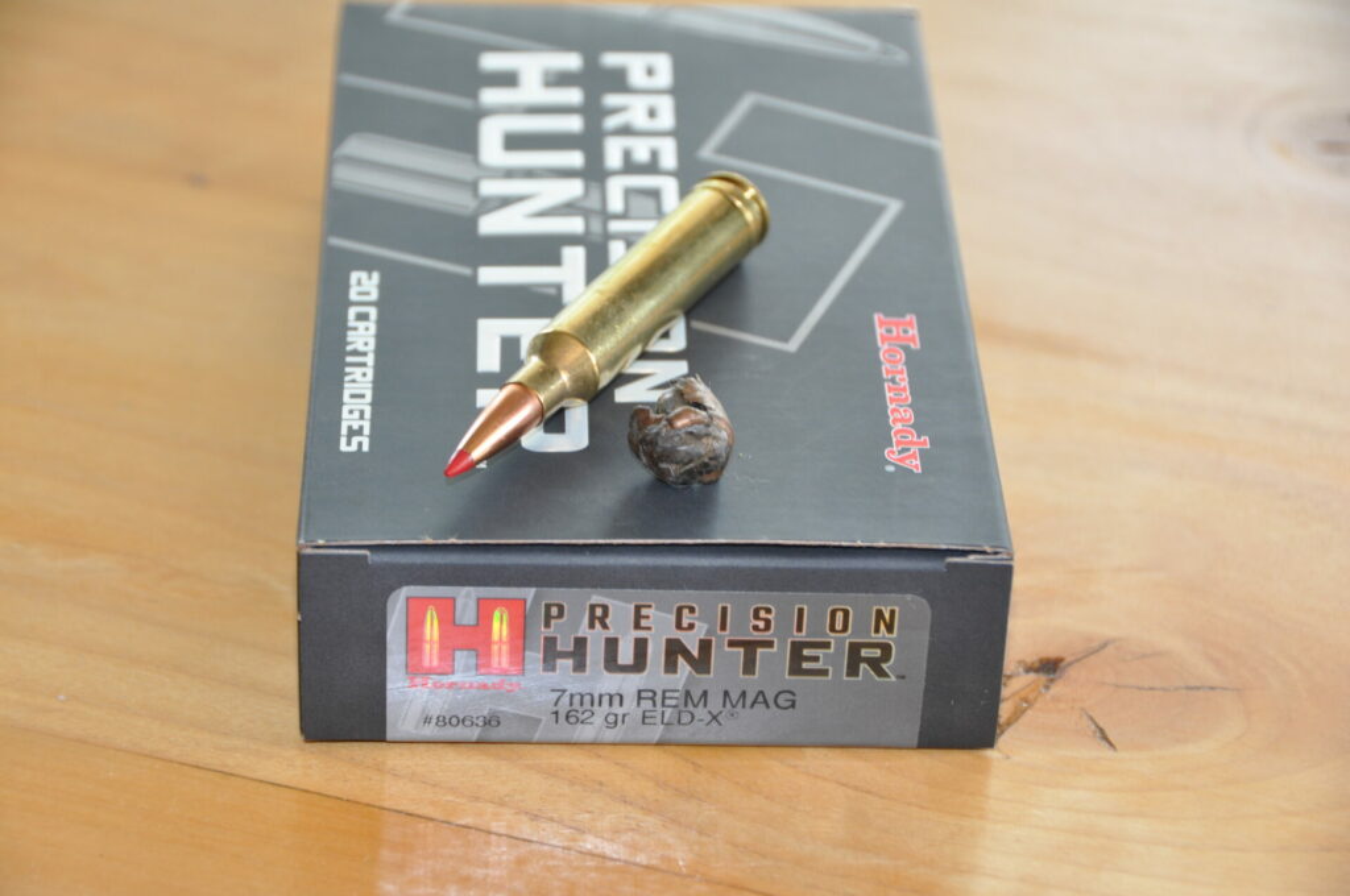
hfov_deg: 17.1
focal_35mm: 120
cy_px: 448
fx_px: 4494
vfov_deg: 11.4
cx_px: 675
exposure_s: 1/60
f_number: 5
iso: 400
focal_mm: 80
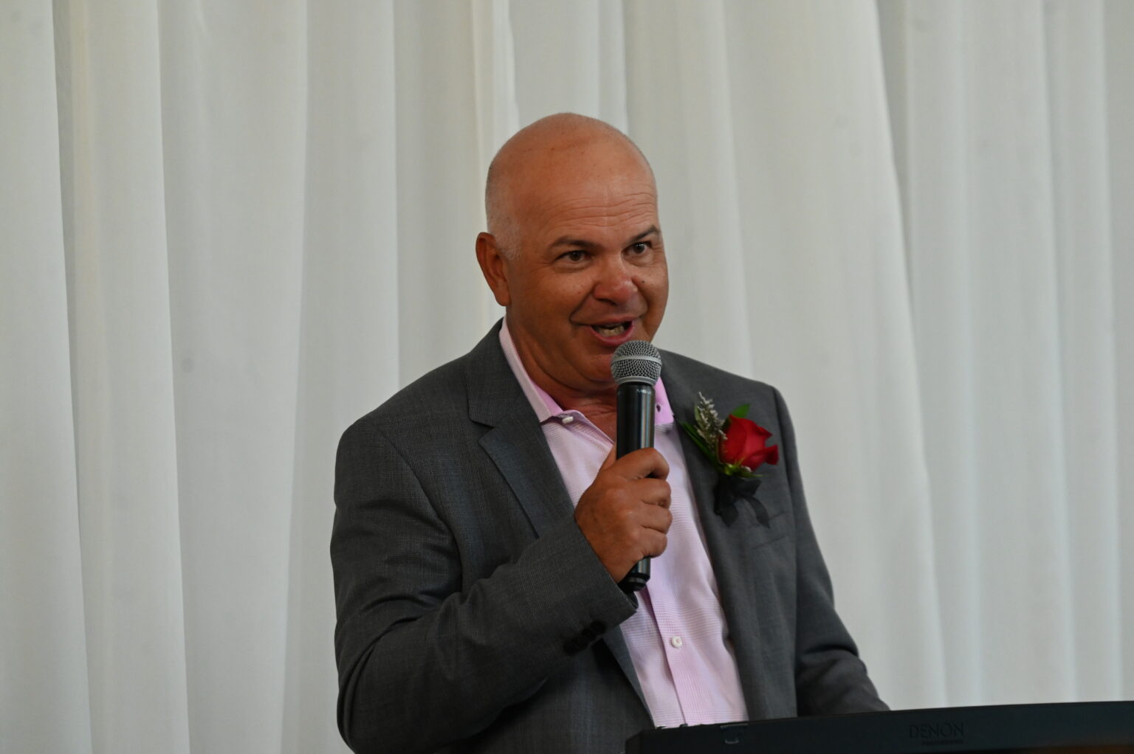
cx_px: 567
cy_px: 377
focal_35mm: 400
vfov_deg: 3.4
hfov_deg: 5.2
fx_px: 12591
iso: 4000
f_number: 5.6
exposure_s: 1/125
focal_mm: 400
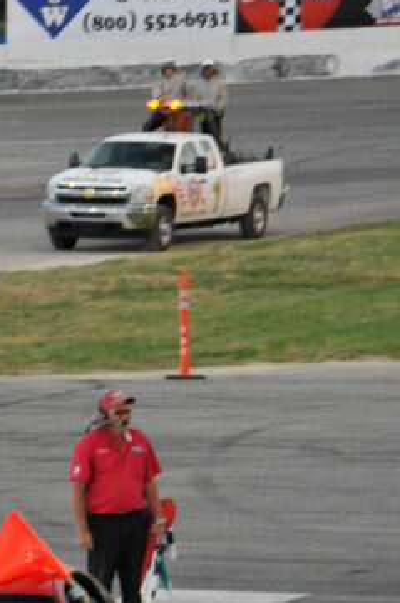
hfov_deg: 4.4
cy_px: 452
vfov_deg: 6.6
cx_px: -55
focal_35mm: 313
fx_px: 5231
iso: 2500
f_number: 6.3
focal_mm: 120
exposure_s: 1/160
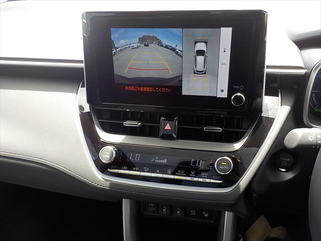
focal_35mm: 30
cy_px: 120
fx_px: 278
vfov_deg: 46.8
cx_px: 160
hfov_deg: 60.0
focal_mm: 4.1
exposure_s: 1/100
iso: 125
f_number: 3.3
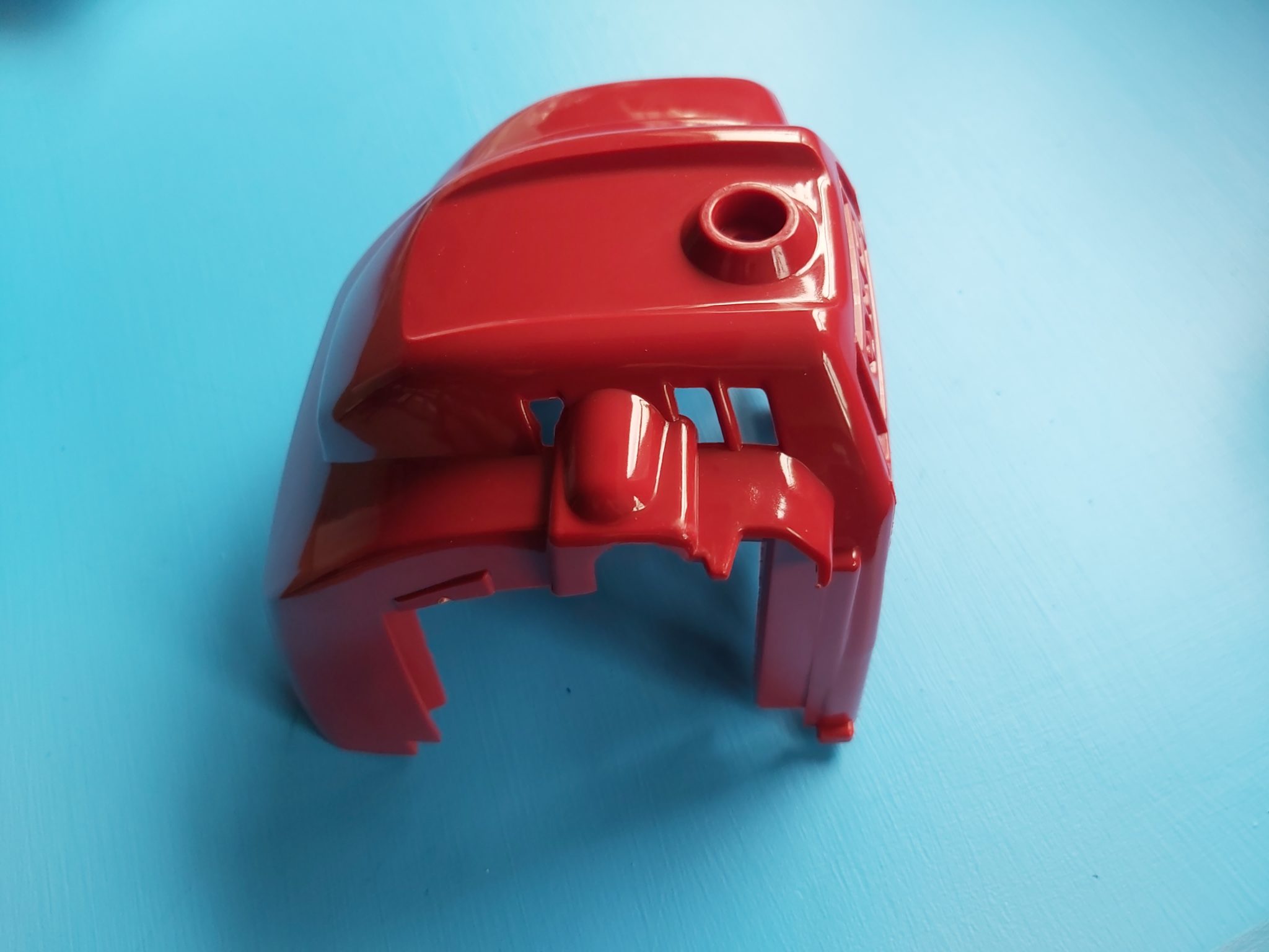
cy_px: 476
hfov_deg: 67.3
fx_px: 953
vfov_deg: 53.1
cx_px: 634
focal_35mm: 26
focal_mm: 3.92
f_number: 1.7
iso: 80
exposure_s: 1/100
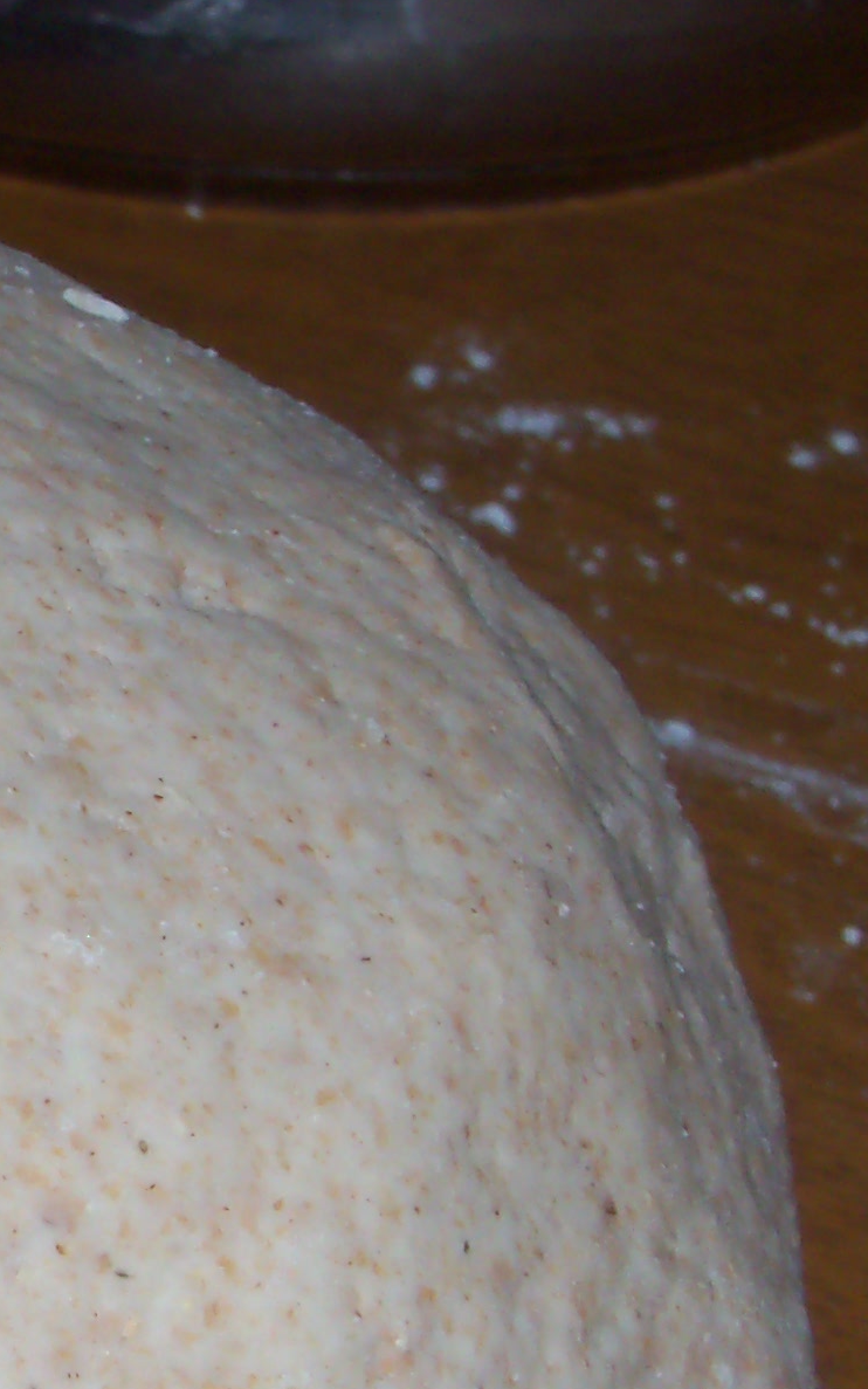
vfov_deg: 16.8
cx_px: -583
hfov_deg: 10.1
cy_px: 976
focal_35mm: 124
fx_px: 4693
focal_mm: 6.3
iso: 64
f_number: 3
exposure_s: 1/30
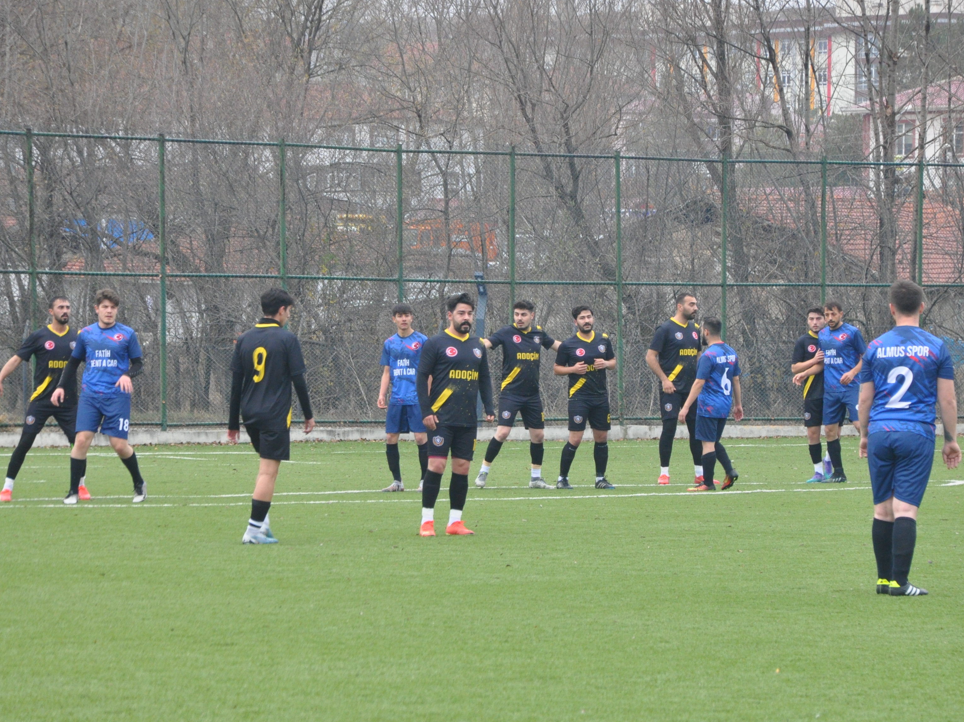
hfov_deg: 9.3
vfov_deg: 7.0
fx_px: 5922
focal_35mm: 213
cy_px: 412
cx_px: 566
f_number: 5.6
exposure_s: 1/160
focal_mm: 105
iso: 800
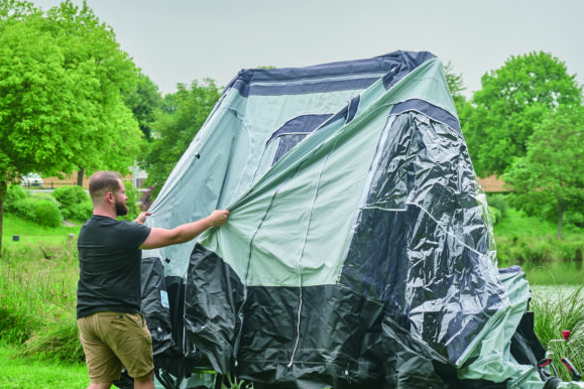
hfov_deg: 18.6
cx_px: 287
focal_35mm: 110
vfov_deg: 12.4
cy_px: 234
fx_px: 1784
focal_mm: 83
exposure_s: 1/60
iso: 400
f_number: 5.6
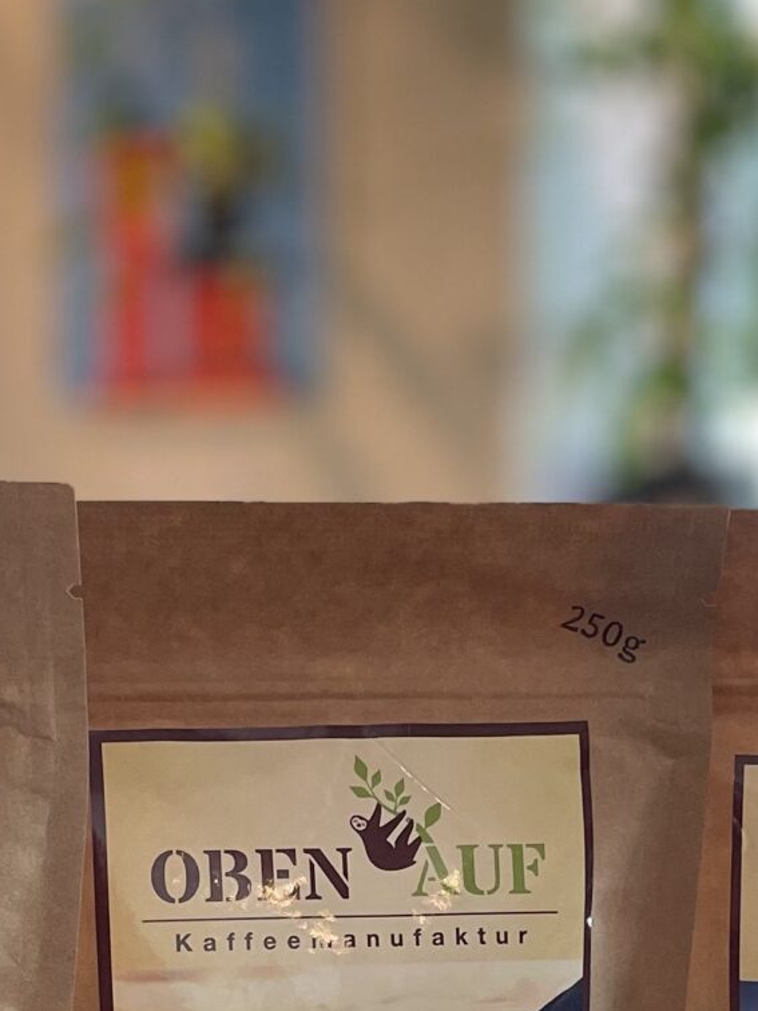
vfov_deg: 21.2
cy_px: 1082
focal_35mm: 88
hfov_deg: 16.8
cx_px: 310
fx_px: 2569
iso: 80
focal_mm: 4.2
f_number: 1.6
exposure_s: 1/50
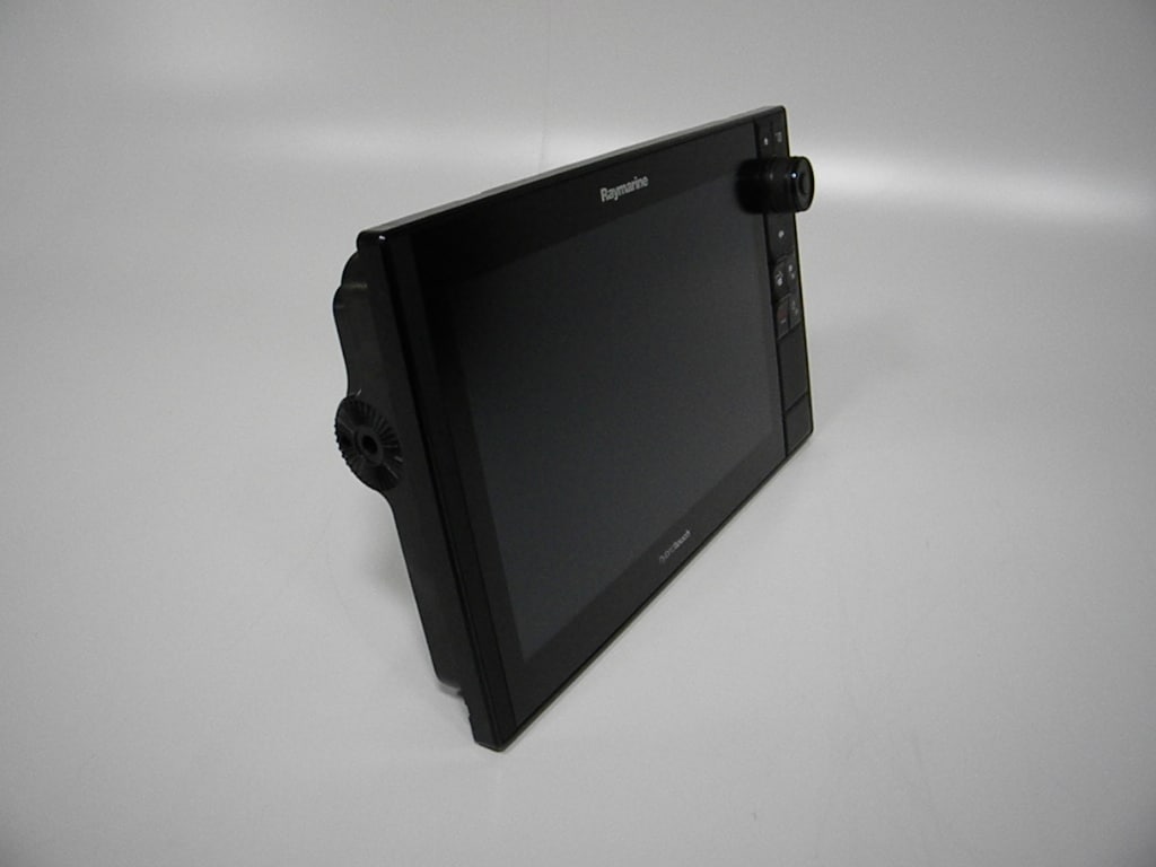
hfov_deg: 63.4
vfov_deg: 49.7
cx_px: 578
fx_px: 935
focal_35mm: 28
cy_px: 434
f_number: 3.5
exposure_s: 1/1000
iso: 720
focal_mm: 5
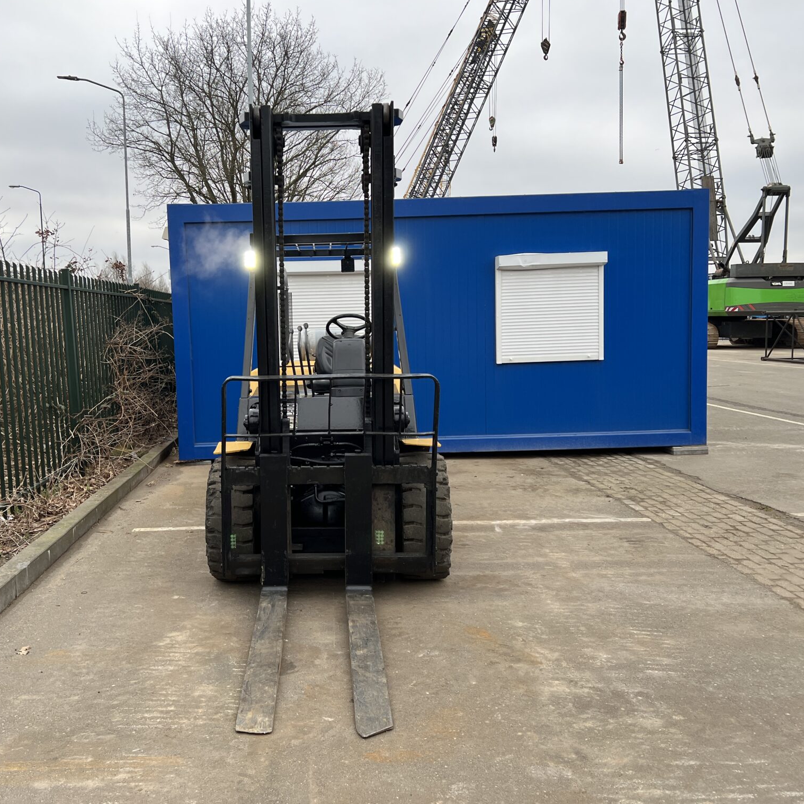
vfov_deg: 52.5
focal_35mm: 31
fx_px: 815
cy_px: 401
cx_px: 315
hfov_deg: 52.1
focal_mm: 5.7
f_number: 1.5
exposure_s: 1/632
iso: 50
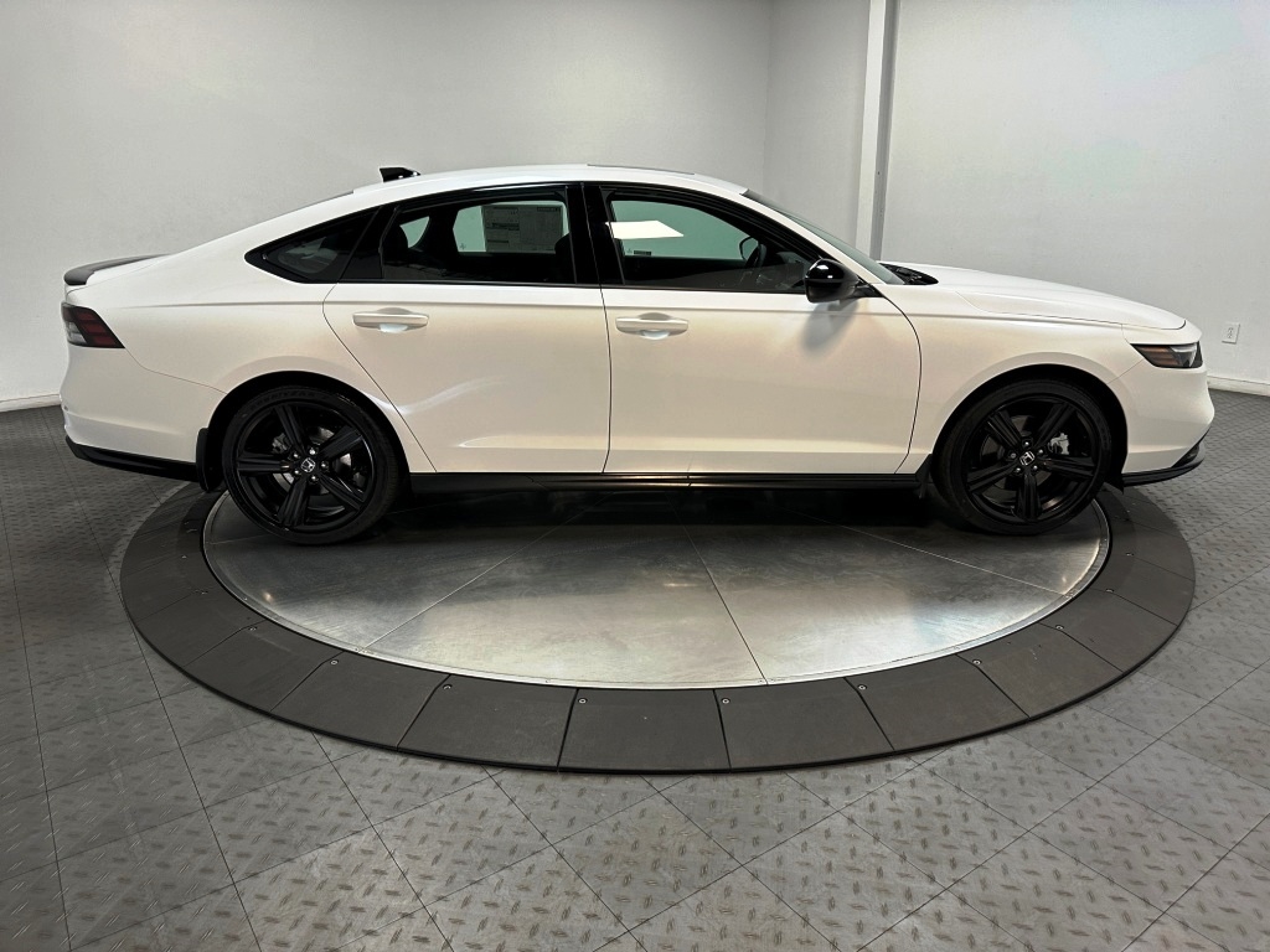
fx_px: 881
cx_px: 635
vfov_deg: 56.8
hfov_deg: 71.6
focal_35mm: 24
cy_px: 476
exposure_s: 1/60
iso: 200
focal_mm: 6.86
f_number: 1.78
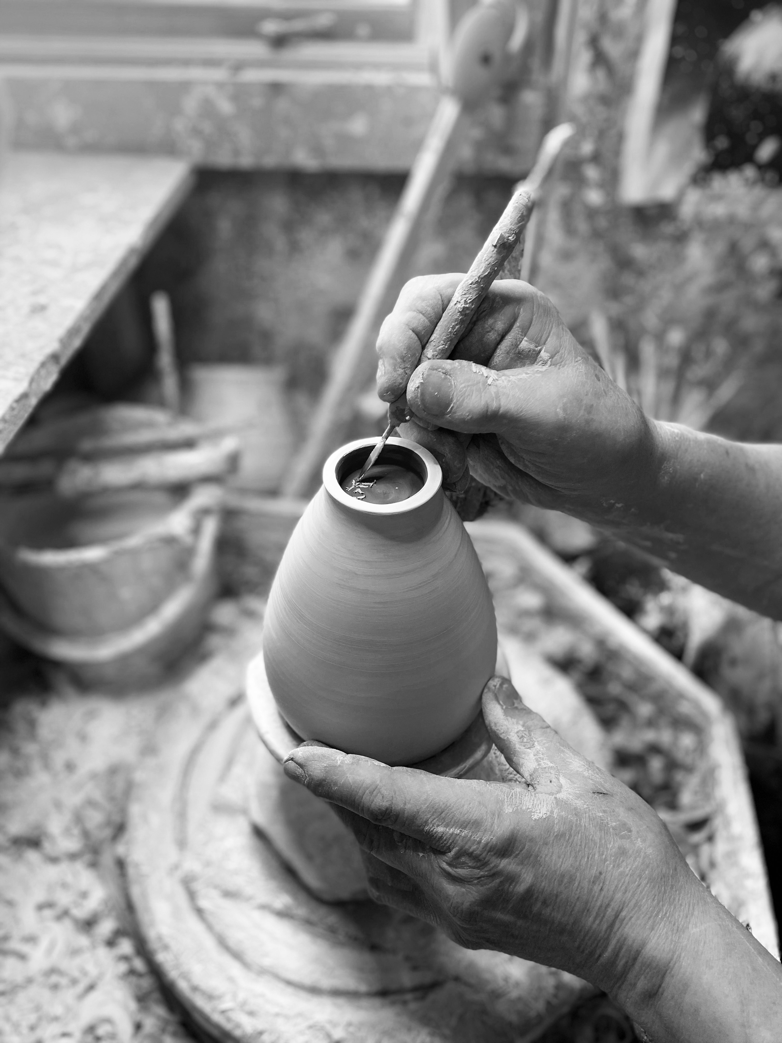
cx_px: 391
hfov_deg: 53.1
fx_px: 783
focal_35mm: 26
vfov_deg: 67.3
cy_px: 522
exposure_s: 1/50
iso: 125
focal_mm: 4.25
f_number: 1.8
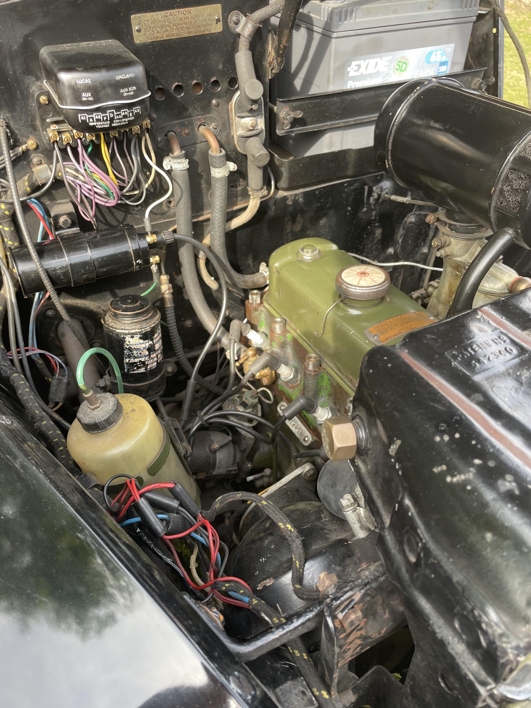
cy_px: 362
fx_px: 552
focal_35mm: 27
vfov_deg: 65.3
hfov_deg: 51.4
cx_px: 264
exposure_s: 1/121
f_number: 1.6
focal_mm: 4.2
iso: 40
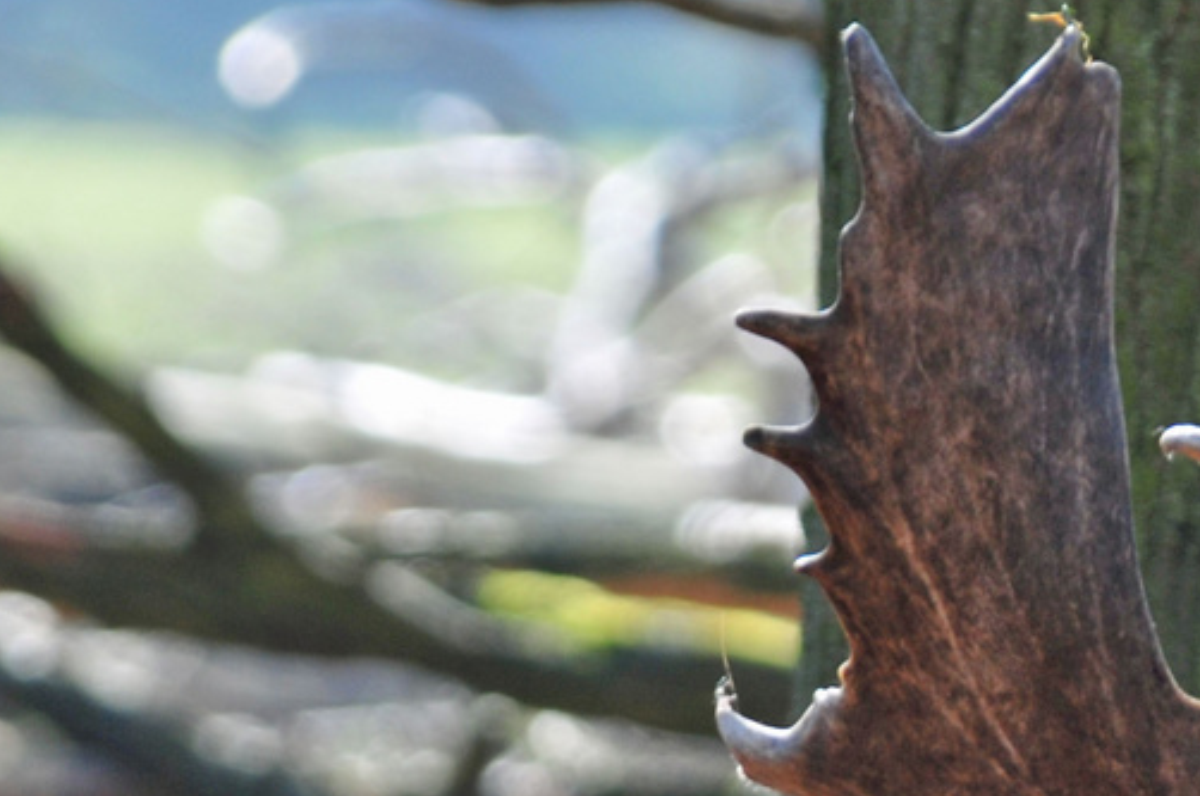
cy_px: 1274
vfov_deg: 0.7
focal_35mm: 1945
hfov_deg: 1.1
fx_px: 64729
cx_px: 1339
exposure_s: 1/60
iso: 200
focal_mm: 400
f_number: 8
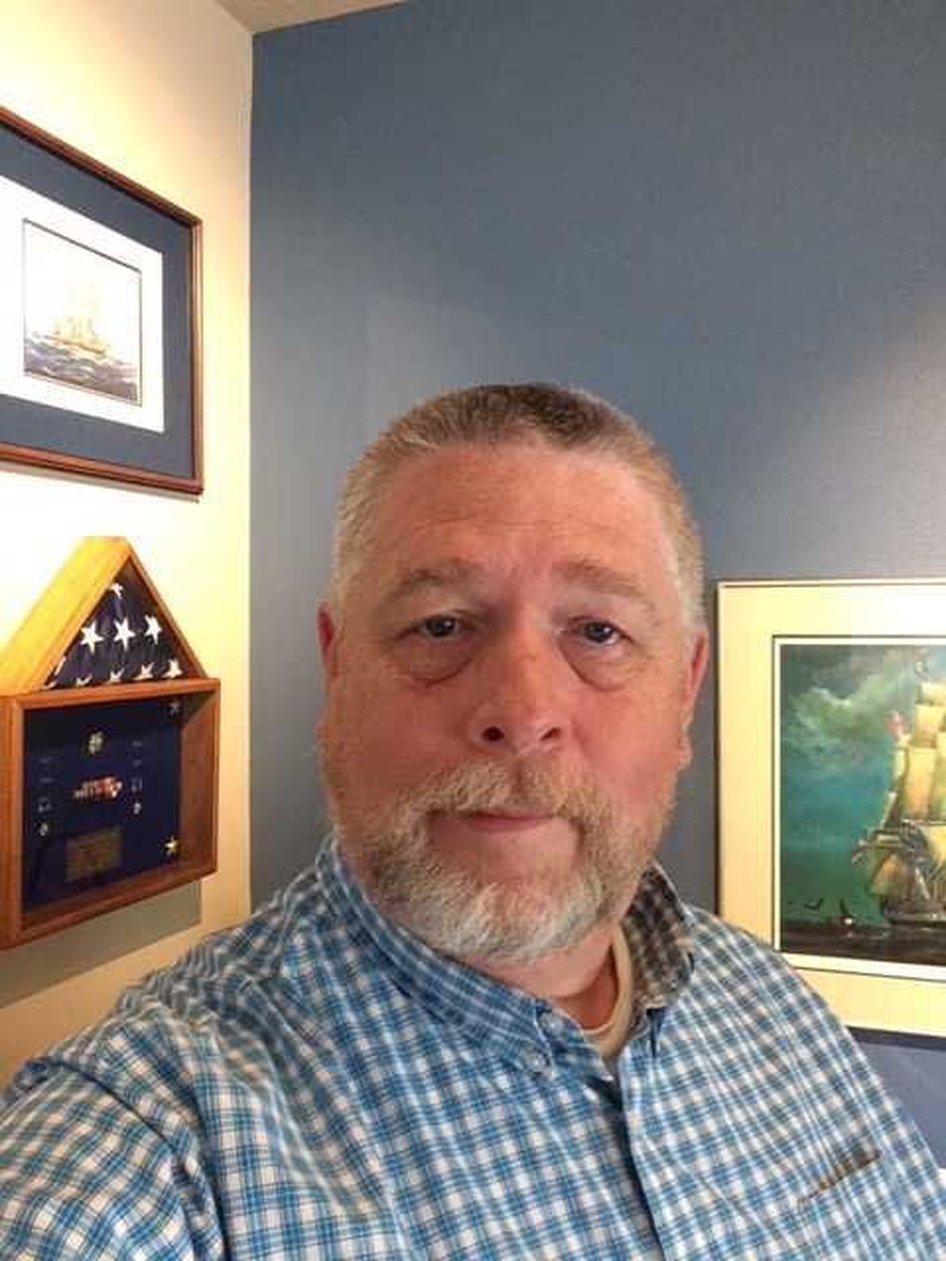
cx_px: 473
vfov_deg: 58.4
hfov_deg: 45.4
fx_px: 1130
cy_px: 630
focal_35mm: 31
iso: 200
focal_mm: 2.15
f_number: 2.4
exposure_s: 1/30
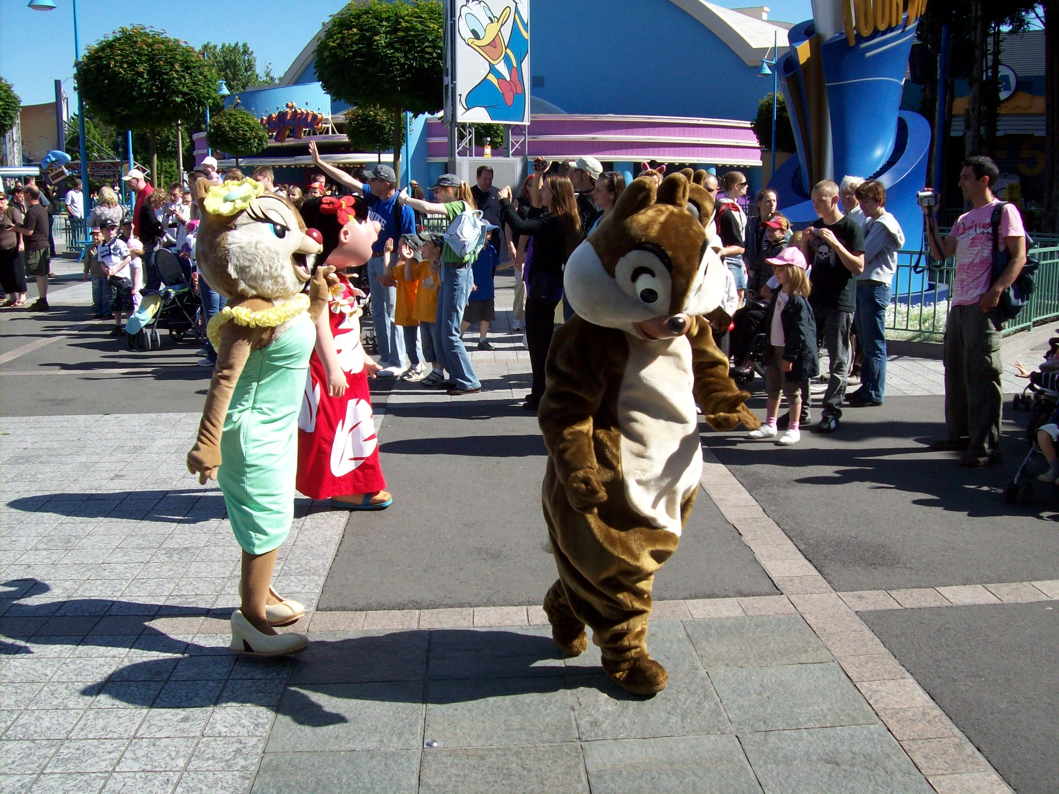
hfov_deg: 51.4
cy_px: 397
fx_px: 1101
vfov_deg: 39.7
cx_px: 530
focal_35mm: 36
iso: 80
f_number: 4.8
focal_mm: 6
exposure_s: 1/420
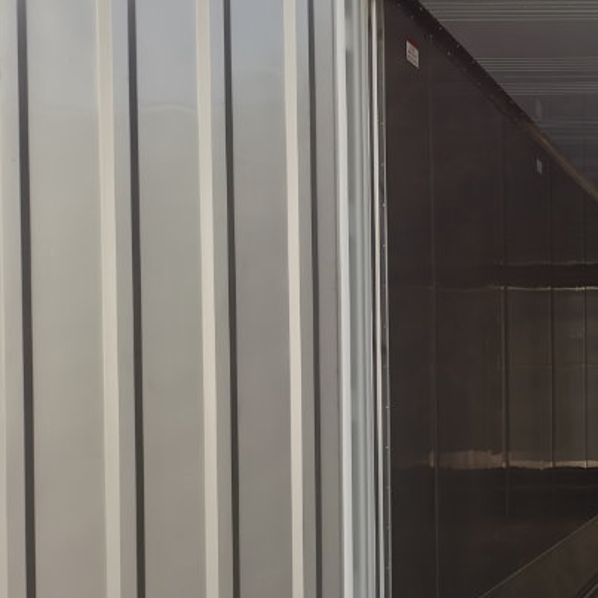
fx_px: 1388
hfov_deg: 22.0
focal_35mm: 71
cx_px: 766
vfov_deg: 24.2
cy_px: 402
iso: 50
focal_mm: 5.6
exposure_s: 1/1164
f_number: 1.8
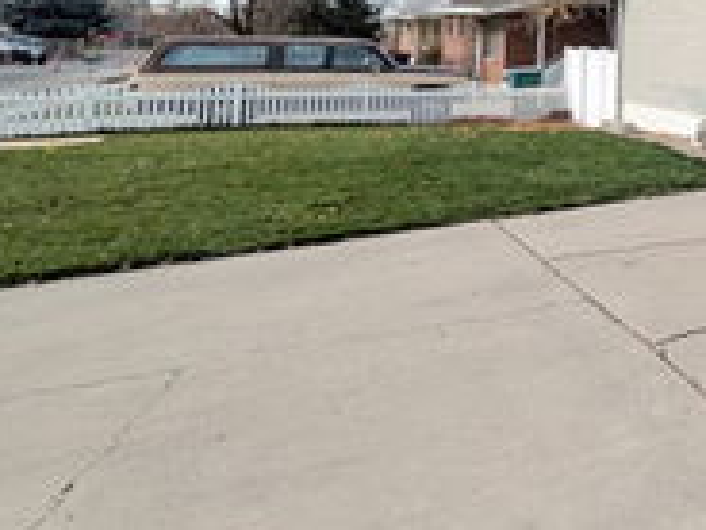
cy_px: 15
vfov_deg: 34.0
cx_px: 963
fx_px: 795
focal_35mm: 39
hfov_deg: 32.5
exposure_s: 1/718
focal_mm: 1.83
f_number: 2.2
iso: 50
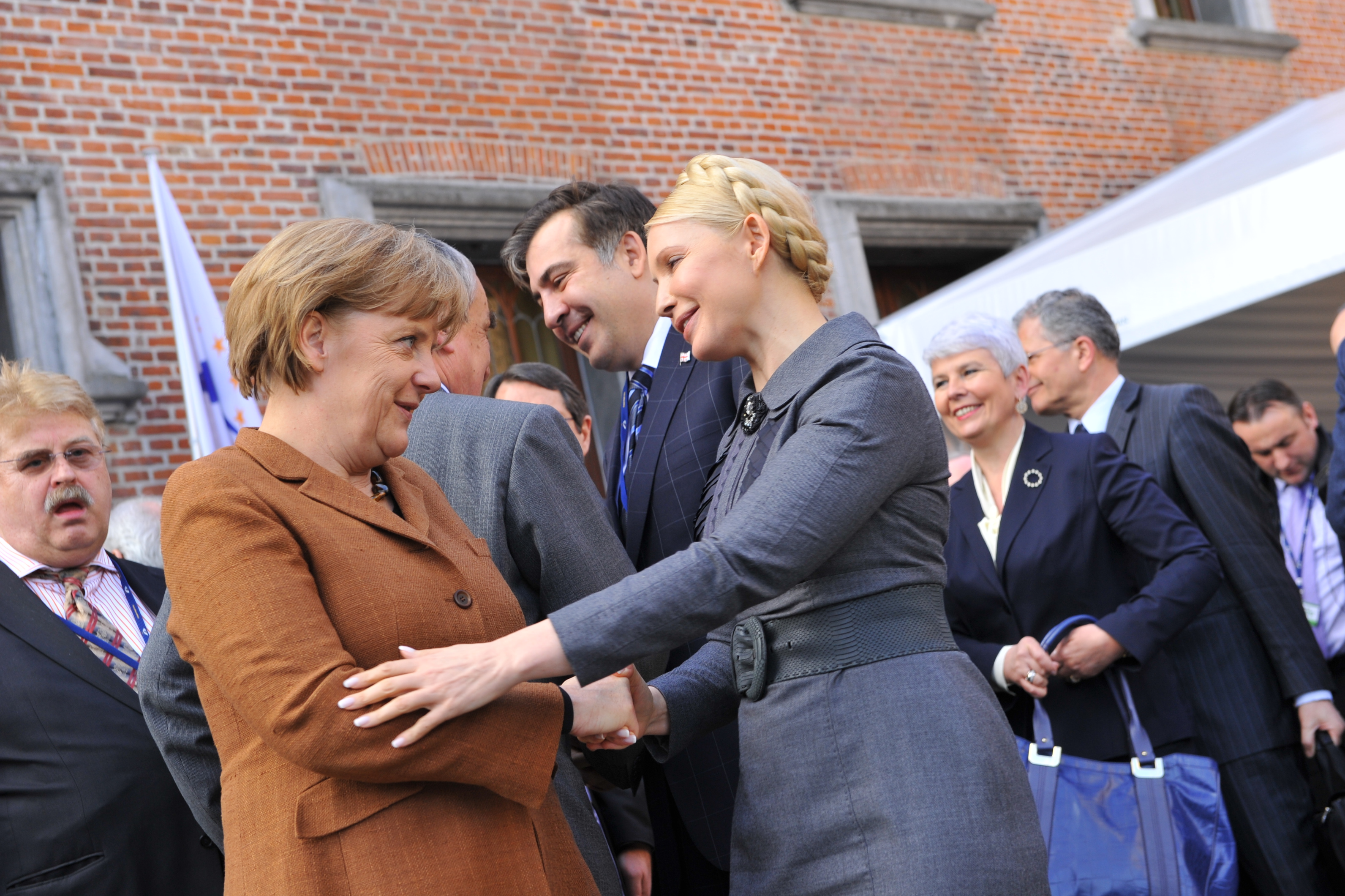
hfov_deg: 33.4
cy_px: 448
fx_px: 2241
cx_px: 672
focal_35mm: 60
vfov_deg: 22.6
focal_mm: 60
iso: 500
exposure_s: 1/200
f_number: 5.6
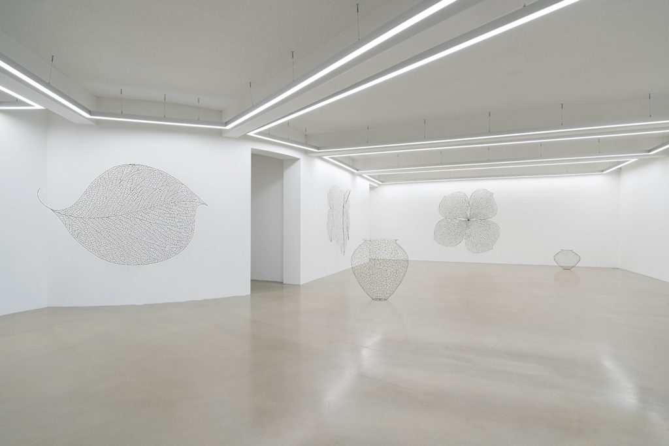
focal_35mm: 19
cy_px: 223
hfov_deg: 86.9
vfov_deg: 64.6
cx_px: 334
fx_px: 353
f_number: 6.3
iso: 200
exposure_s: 1/20
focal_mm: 19
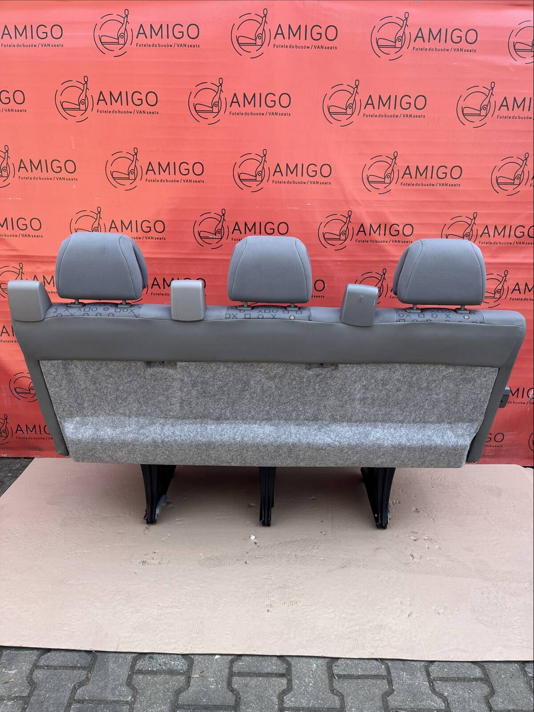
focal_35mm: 26
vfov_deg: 67.3
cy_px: 356
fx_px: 535
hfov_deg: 53.1
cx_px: 267
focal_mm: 5.1
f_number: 1.6
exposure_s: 1/303
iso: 50
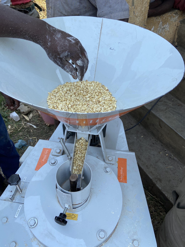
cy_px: 124
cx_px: 92
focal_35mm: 26
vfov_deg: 67.3
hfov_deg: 53.1
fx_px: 185
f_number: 1.8
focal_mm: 4.25
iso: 32
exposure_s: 1/1072
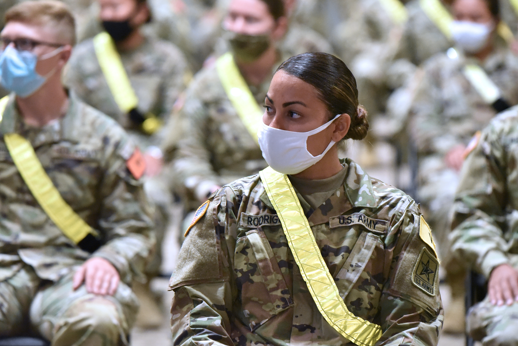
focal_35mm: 231
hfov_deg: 8.9
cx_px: 242
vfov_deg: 6.0
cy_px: 162
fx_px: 3325
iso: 10000
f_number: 4.5
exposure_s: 1/80
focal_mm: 200
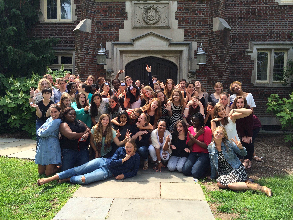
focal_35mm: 30
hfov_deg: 60.0
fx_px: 254
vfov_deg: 46.8
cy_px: 110
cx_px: 146
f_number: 2.2
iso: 32
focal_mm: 4.12
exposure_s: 1/672
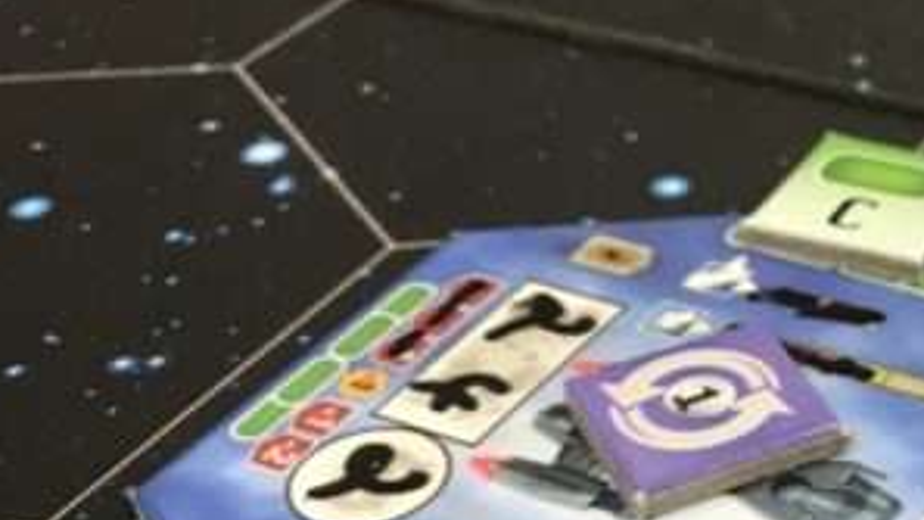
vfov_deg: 15.1
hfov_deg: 23.8
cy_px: 461
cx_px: 1185
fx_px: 1935
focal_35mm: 79
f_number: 1.8
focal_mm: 3.99
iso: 40
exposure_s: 1/33
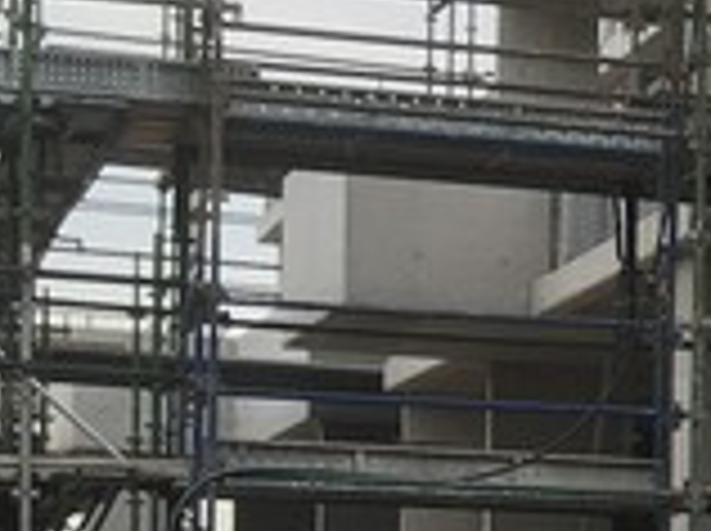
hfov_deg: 9.1
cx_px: 1908
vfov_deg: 7.7
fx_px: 3856
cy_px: 932
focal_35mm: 188
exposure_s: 1/243
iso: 25
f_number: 2.2
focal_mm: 4.15
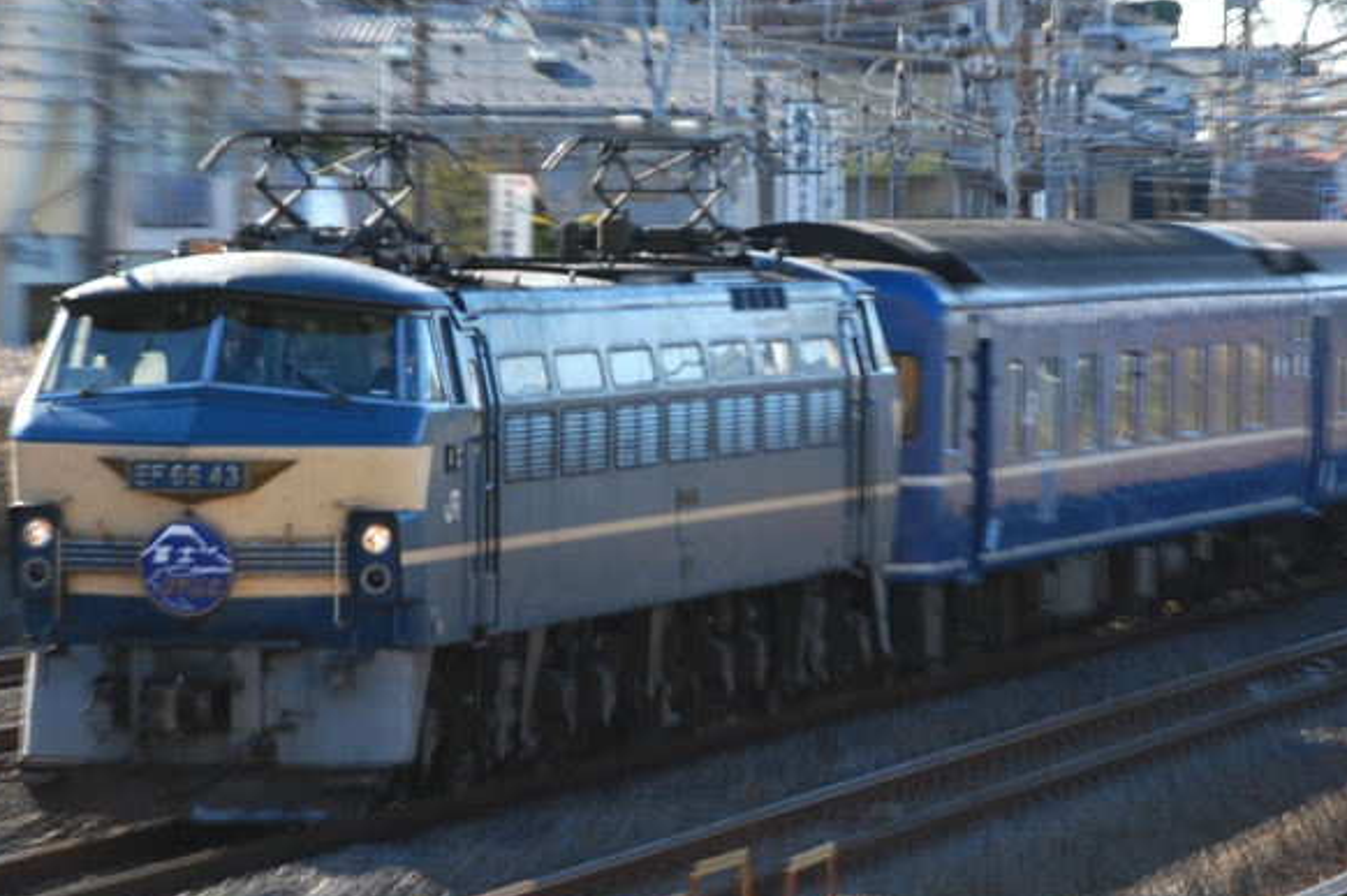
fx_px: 7402
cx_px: 634
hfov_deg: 10.4
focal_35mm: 198
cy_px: 461
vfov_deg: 6.9
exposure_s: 1/60
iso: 400
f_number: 20
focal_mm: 120
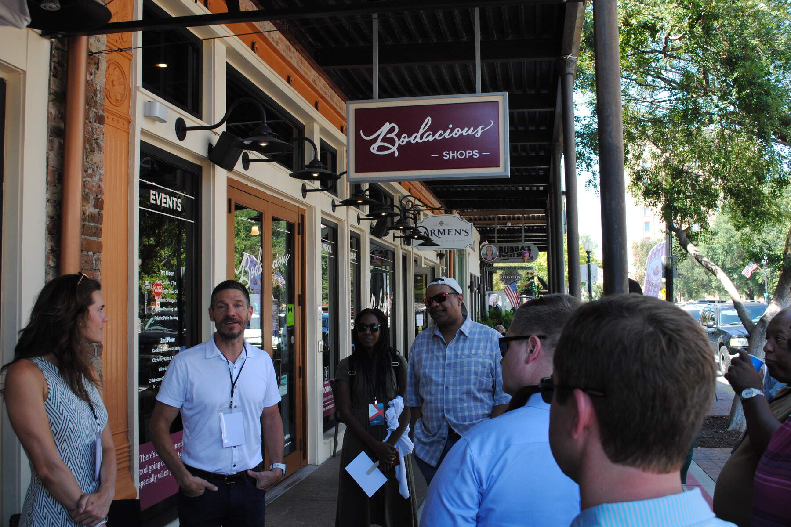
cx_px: 396
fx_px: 791
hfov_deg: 53.1
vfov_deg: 36.9
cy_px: 264
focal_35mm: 36
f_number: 8
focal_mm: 24
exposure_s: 1/160
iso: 400
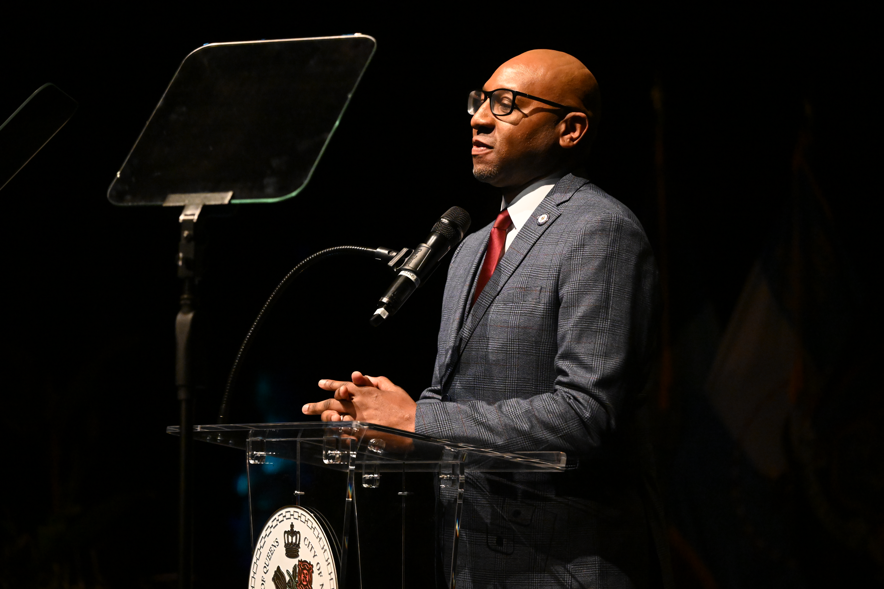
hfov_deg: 17.1
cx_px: 442
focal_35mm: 120
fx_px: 2946
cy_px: 294
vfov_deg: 11.4
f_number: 4
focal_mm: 120
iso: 10000
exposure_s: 1/400
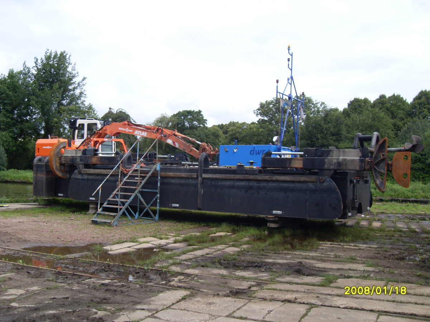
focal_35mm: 37
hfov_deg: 50.1
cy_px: 161
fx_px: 460
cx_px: 215
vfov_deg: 38.7
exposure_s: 1/180
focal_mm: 6.3
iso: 80
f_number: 7
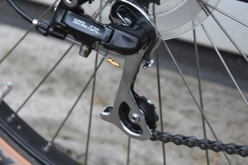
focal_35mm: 198
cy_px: 68
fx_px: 1361
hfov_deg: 10.4
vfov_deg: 6.9
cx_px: 114
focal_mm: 105
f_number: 7.1
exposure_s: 1/30
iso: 800
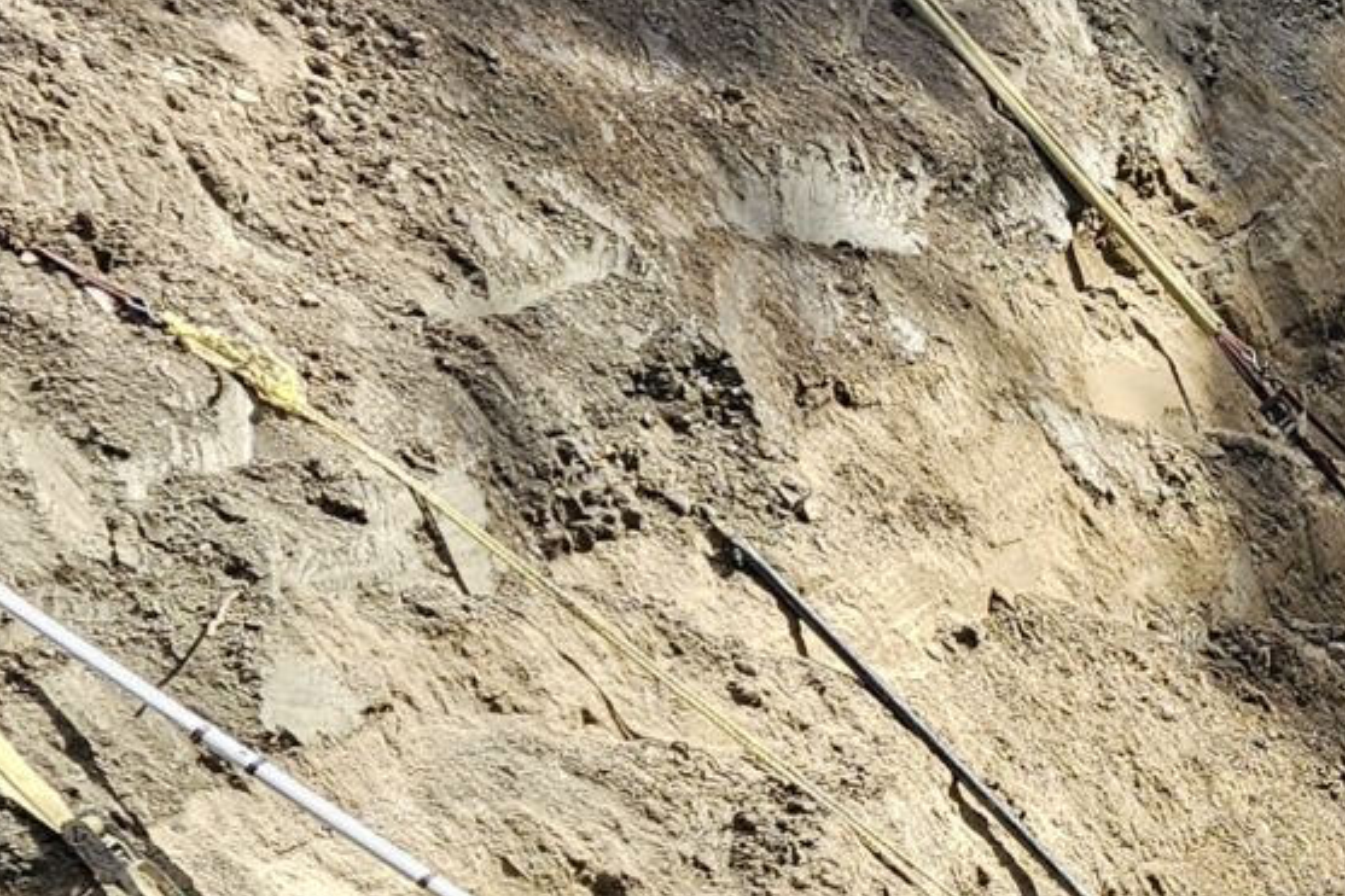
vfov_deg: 12.3
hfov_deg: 17.5
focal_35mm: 110
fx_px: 4108
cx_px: 1724
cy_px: 915
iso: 25
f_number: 1.8
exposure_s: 1/503
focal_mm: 5.4
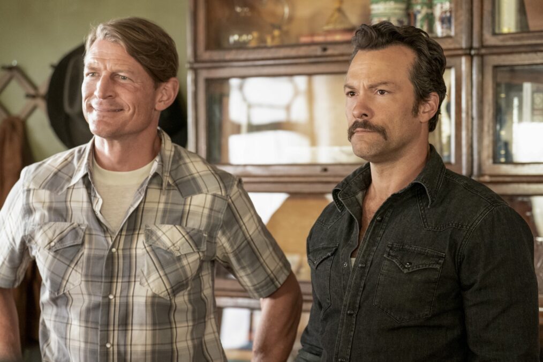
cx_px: 272
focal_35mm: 81
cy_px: 181
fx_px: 1222
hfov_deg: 25.1
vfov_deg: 16.9
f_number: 3.5
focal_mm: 81
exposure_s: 1/160
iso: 6400
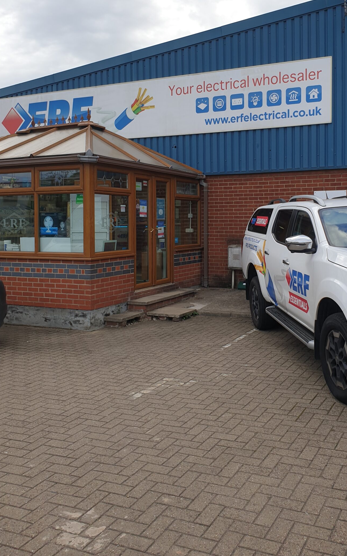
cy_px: 219
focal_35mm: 34
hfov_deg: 36.9
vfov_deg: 56.2
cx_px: 232
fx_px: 514
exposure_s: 1/516
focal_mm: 4.3
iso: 50
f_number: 2.4
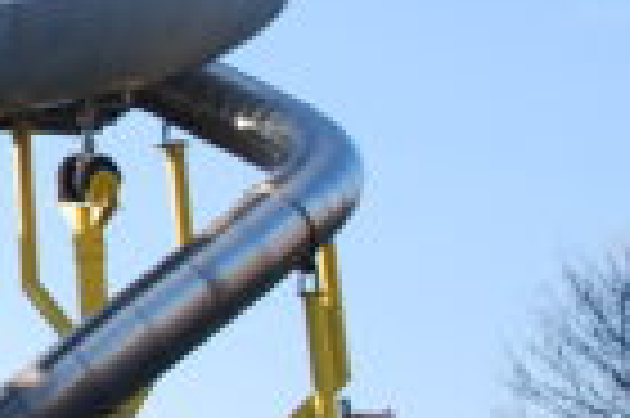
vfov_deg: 9.6
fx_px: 2482
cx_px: -464
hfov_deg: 13.2
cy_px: 34
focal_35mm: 142
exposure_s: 1/160
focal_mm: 22
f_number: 6.3
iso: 100
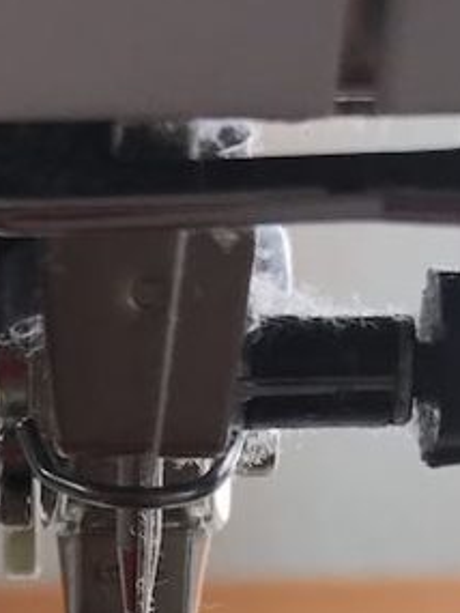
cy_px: 1398
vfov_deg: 11.2
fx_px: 2673
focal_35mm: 151
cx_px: -166
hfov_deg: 9.6
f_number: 1.8
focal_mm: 3.99
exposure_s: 1/199
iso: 20
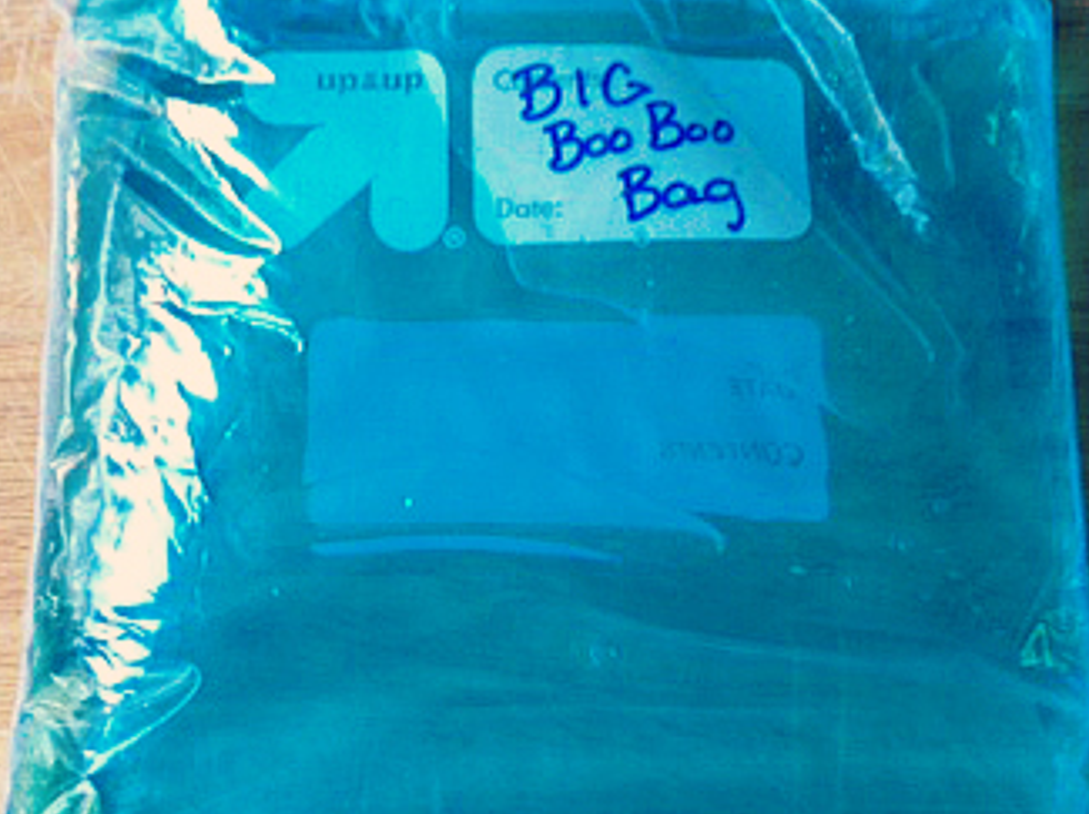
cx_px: 516
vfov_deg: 21.3
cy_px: 362
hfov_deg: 28.2
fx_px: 2168
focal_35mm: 69
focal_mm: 4.28
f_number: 2.4
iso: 80
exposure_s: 1/20
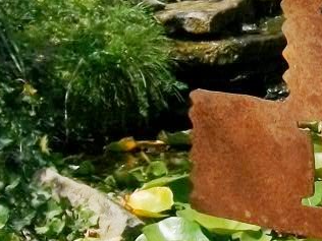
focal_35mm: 146
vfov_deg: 10.0
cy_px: -67
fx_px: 1358
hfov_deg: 12.7
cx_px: 519
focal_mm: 6
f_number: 4.8
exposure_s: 1/800
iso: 80
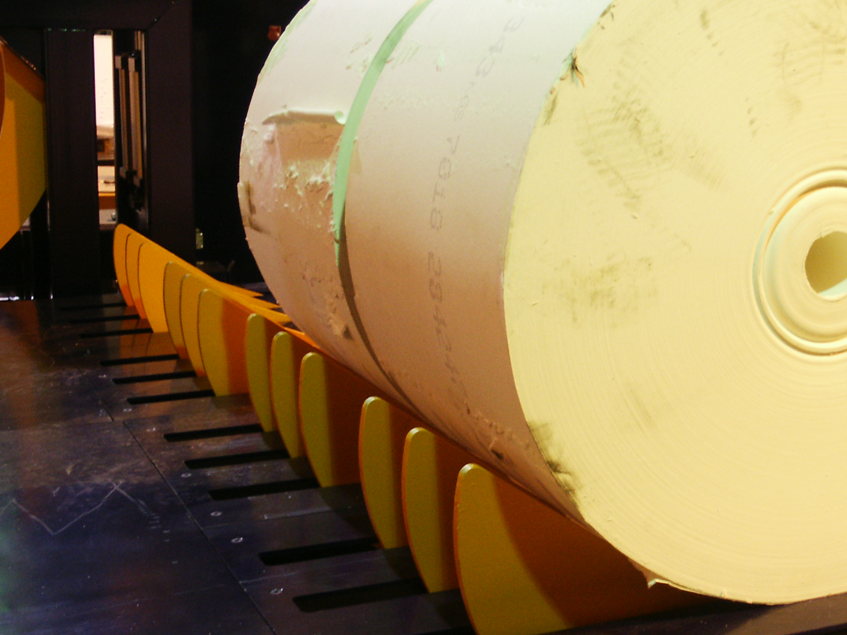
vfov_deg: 23.3
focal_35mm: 63
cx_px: 554
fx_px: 1541
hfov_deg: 30.5
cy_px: 315
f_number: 3.6
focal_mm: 9.62
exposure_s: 1/10
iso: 200
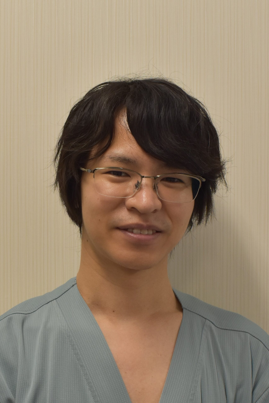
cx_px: 134
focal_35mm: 27
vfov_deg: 67.4
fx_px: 303
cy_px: 202
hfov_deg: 47.9
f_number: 5.6
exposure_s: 1/125
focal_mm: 18
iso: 400
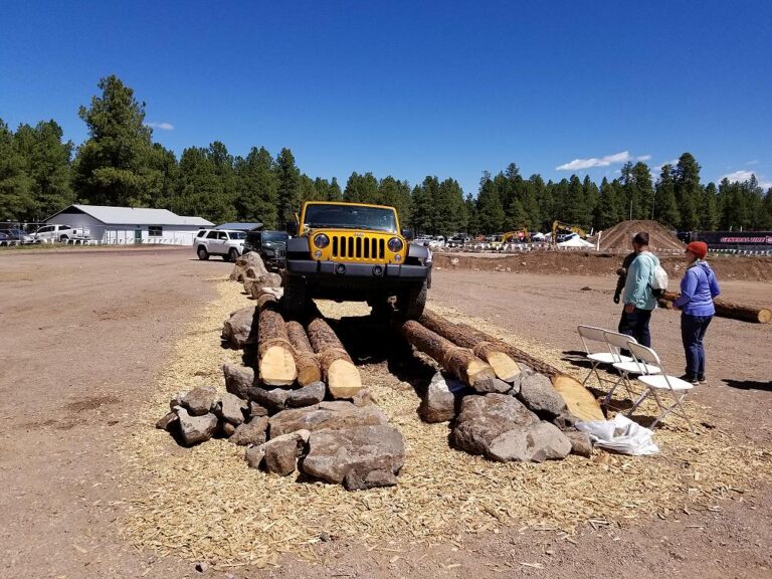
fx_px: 580
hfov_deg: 67.3
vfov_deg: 53.1
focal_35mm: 26
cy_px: 290
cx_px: 386
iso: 50
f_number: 1.7
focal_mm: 4.25
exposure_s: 1/3456
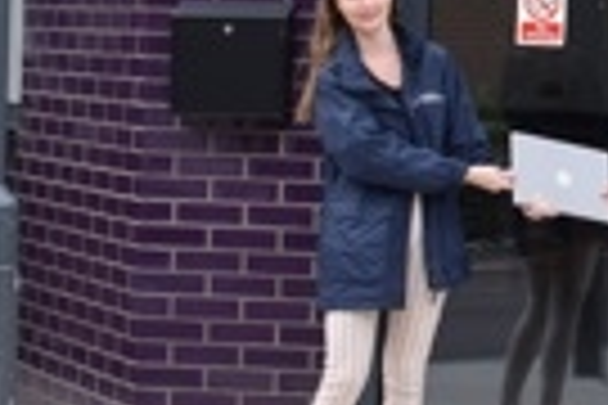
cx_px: 1040
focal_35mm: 178
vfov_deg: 7.7
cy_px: 79
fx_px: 3006
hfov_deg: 10.9
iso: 250
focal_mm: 32
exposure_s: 1/250
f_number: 8
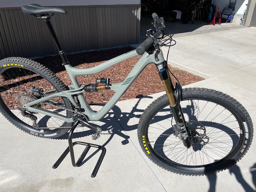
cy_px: 96
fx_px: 192
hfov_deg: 67.3
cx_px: 128
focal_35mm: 26
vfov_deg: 53.1
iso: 32
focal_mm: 4.2
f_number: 1.6
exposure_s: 1/3861
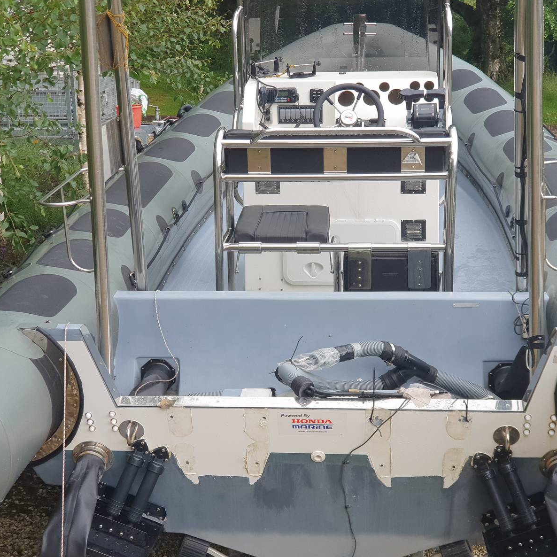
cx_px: 280
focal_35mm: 62
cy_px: 279
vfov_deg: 27.7
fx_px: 1129
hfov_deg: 27.7
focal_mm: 6
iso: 40
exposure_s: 1/110
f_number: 2.4
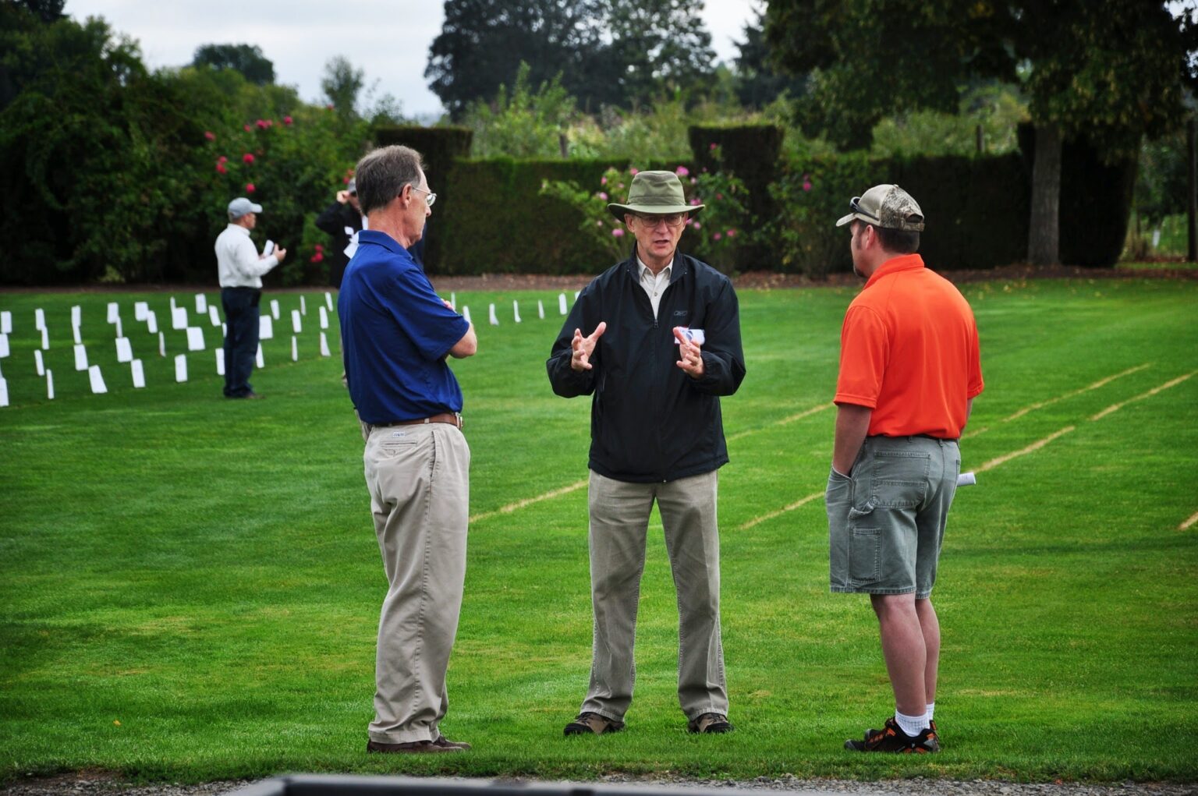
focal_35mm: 158
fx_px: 5236
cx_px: 599
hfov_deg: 13.1
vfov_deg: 8.7
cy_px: 398
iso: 200
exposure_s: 1/500
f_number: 5.6
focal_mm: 105
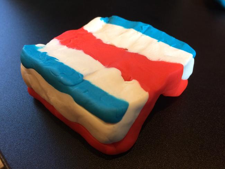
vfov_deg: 48.2
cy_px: 84
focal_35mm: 29
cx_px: 112
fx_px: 188
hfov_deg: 61.7
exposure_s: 1/30
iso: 100
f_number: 2.2
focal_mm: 4.15
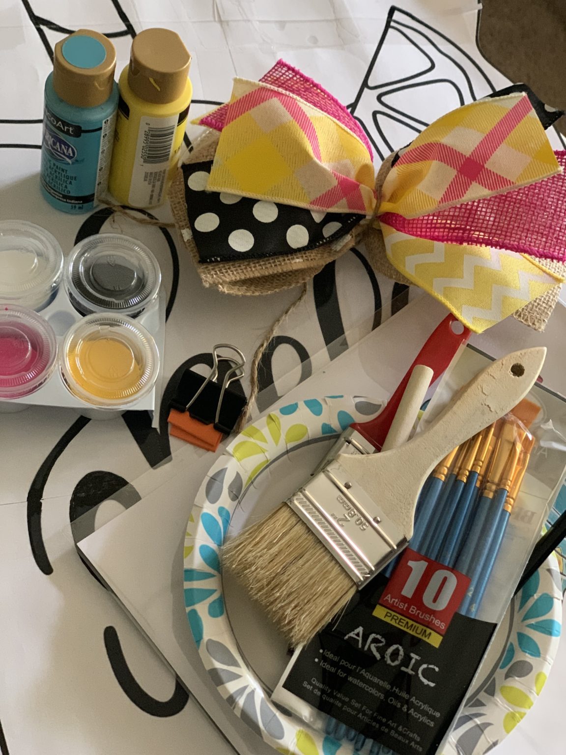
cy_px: 378
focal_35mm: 52
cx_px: 283
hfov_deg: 28.0
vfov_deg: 36.8
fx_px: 1134
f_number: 2.4
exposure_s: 1/42
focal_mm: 6
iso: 400
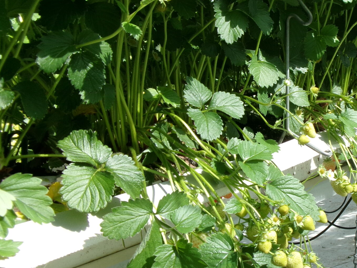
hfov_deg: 34.1
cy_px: 146
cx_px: 325
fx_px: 547
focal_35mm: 53
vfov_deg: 27.5
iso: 100
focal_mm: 5.1
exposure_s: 1/50
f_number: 10.8
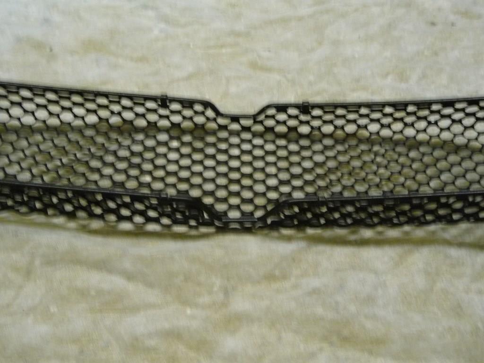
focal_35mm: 32
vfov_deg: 44.2
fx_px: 447
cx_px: 242
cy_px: 182
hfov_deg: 56.8
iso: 400
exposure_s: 1/13
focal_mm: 4.7
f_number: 3.3
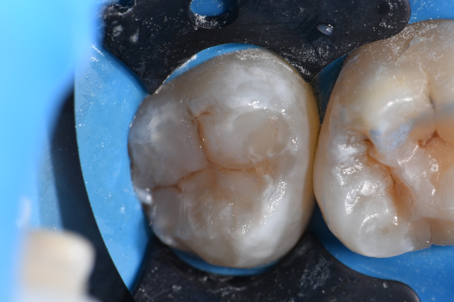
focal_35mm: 157
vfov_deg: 8.7
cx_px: 227
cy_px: 151
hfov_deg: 13.1
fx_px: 1979
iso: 200
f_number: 32
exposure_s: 1/160
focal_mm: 105
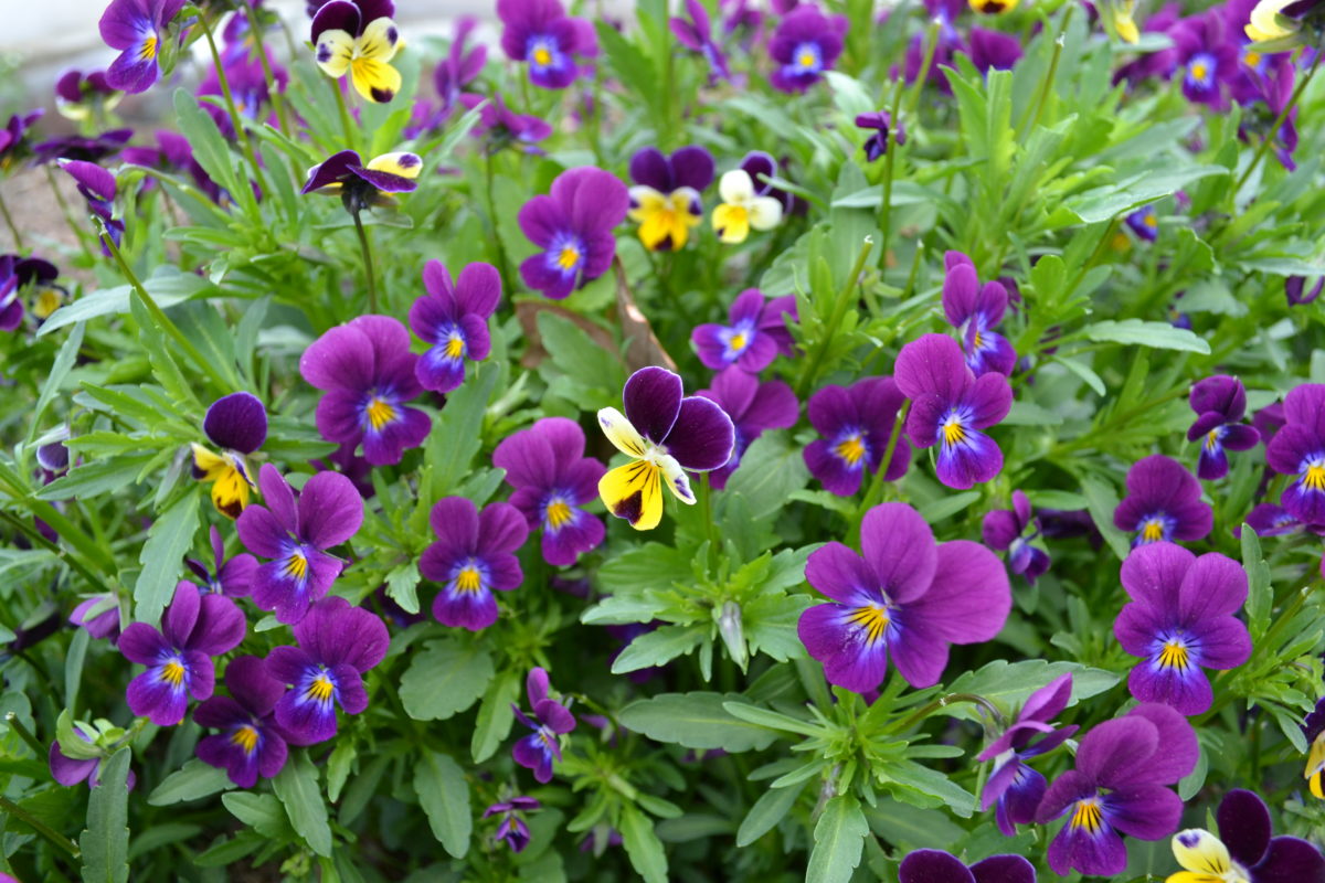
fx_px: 994
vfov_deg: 47.9
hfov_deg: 67.4
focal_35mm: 27
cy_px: 442
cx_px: 662
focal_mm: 18
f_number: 5.6
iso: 360
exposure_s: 1/125
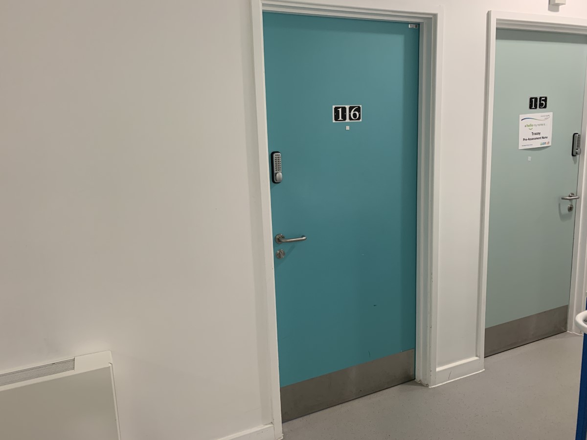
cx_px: 294
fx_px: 441
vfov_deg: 53.1
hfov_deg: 67.3
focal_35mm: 26
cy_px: 220
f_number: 1.8
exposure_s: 1/50
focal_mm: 4.25
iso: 100
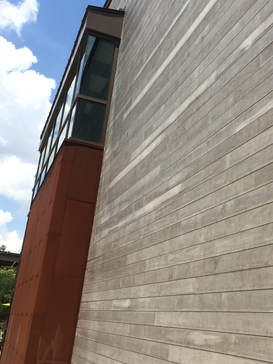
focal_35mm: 45
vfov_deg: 42.1
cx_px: 183
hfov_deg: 31.9
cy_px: 180
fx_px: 473
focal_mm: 4.15
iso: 32
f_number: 2.2
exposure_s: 1/2326
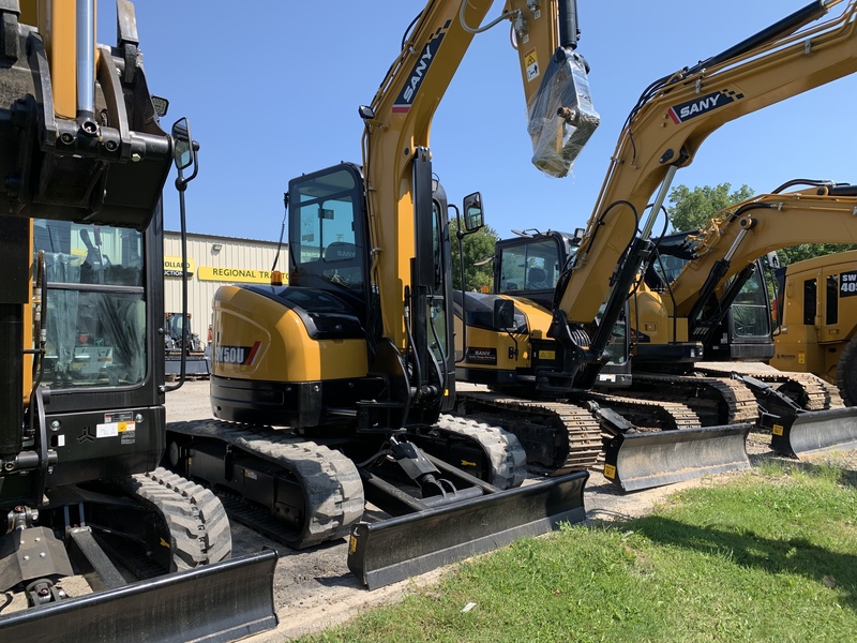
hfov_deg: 67.3
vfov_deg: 53.1
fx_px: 644
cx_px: 428
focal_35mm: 26
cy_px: 322
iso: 25
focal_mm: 4.25
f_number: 1.8
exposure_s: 1/1176
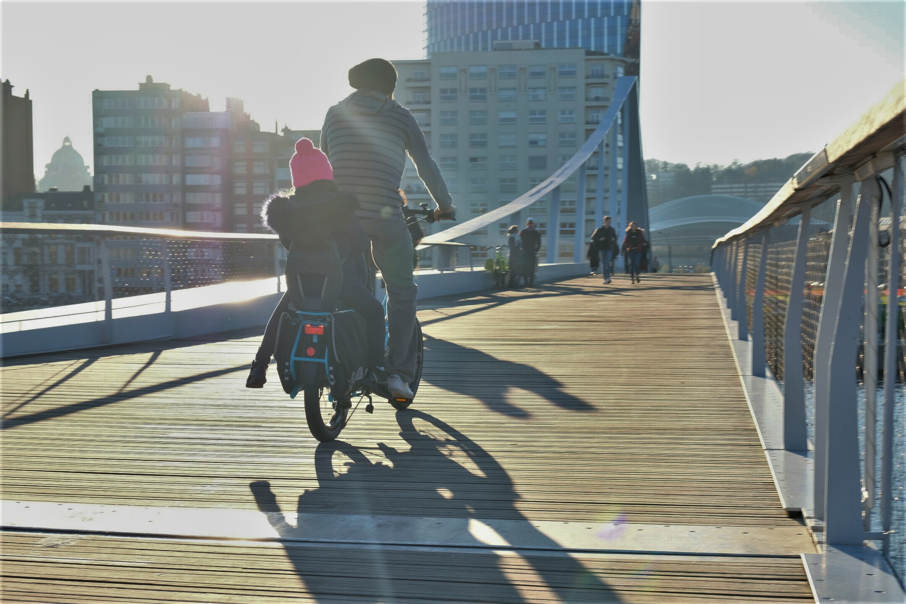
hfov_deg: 40.3
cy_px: 302
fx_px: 1233
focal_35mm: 49
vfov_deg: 27.5
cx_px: 453
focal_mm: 32.9
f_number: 8
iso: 400
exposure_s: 1/140
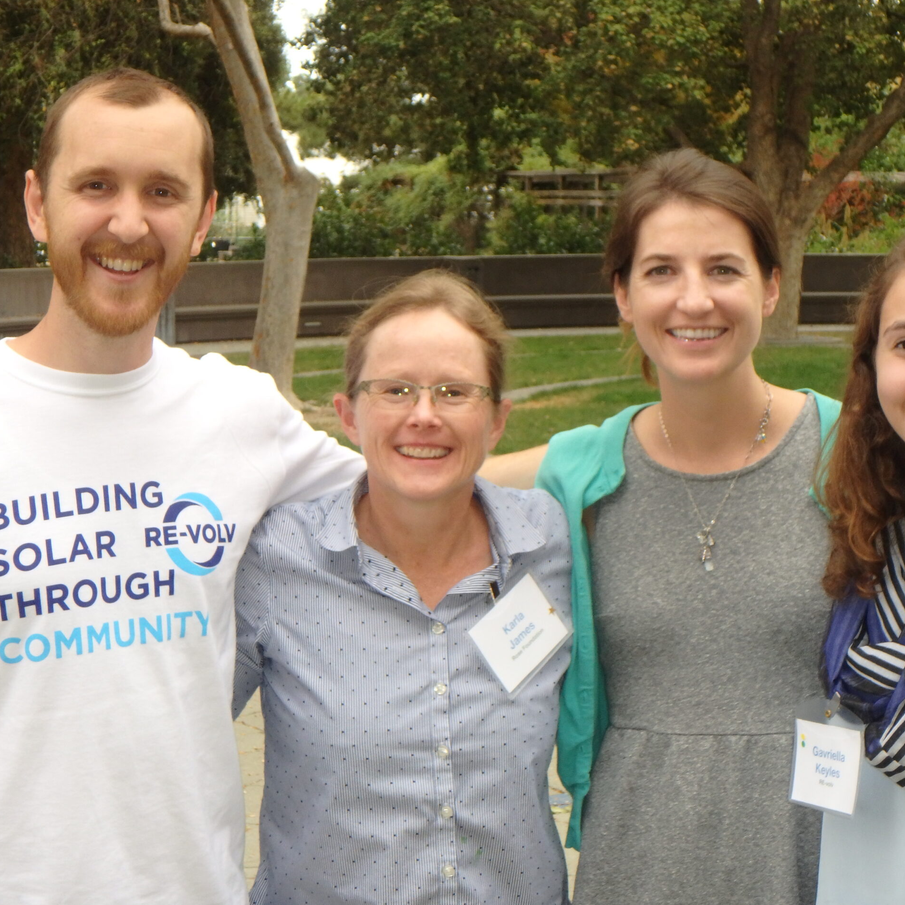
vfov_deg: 25.4
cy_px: 457
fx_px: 2011
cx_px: 514
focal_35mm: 68
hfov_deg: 25.3
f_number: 5.1
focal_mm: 10.1
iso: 200
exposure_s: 1/60
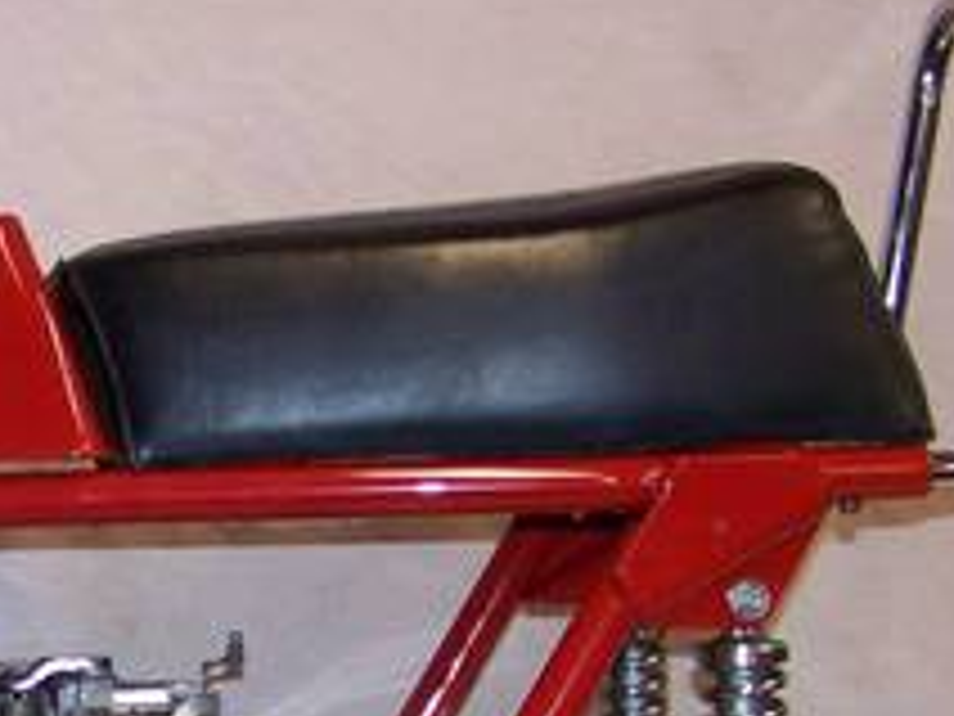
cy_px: 626
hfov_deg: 18.5
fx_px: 2811
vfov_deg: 14.4
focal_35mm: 102
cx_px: -99
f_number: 2.8
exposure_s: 1/30
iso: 200
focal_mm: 5.85
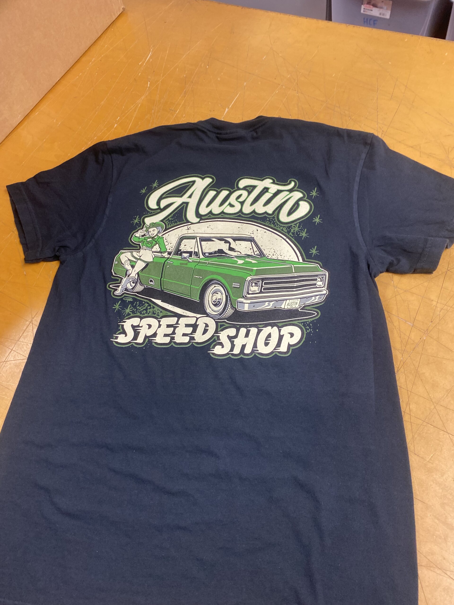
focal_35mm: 26
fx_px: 455
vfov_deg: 67.3
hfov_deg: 53.1
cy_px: 302
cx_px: 227
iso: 160
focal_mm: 4.25
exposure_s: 1/60
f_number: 1.8
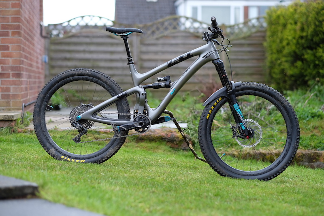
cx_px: 162
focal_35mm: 84
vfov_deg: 16.3
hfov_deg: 24.2
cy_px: 108
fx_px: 756
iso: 400
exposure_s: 1/2000
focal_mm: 56
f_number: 1.8
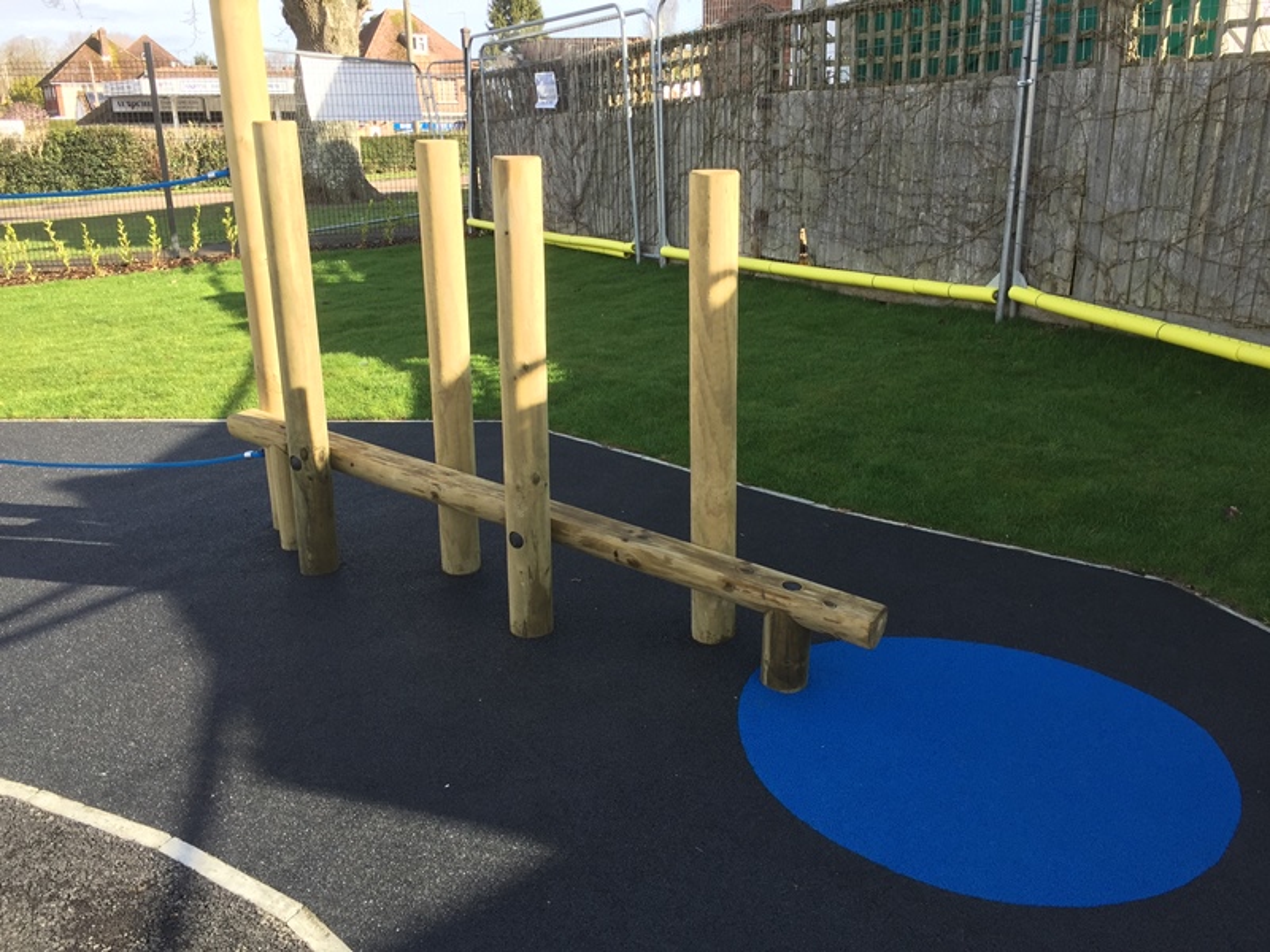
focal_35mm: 29
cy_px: 476
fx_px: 1064
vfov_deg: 48.2
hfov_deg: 61.7
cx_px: 635
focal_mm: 4.15
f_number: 2.2
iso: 32
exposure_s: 1/359
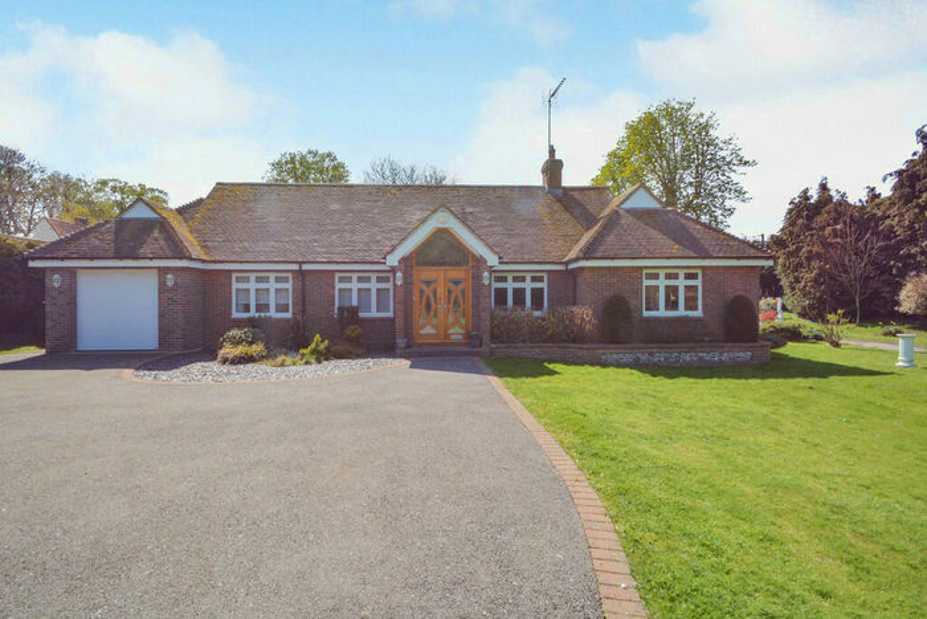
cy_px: 310
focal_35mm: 15
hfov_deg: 100.4
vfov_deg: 77.4
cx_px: 464
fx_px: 386
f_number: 13
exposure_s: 1/640
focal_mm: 10
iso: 640
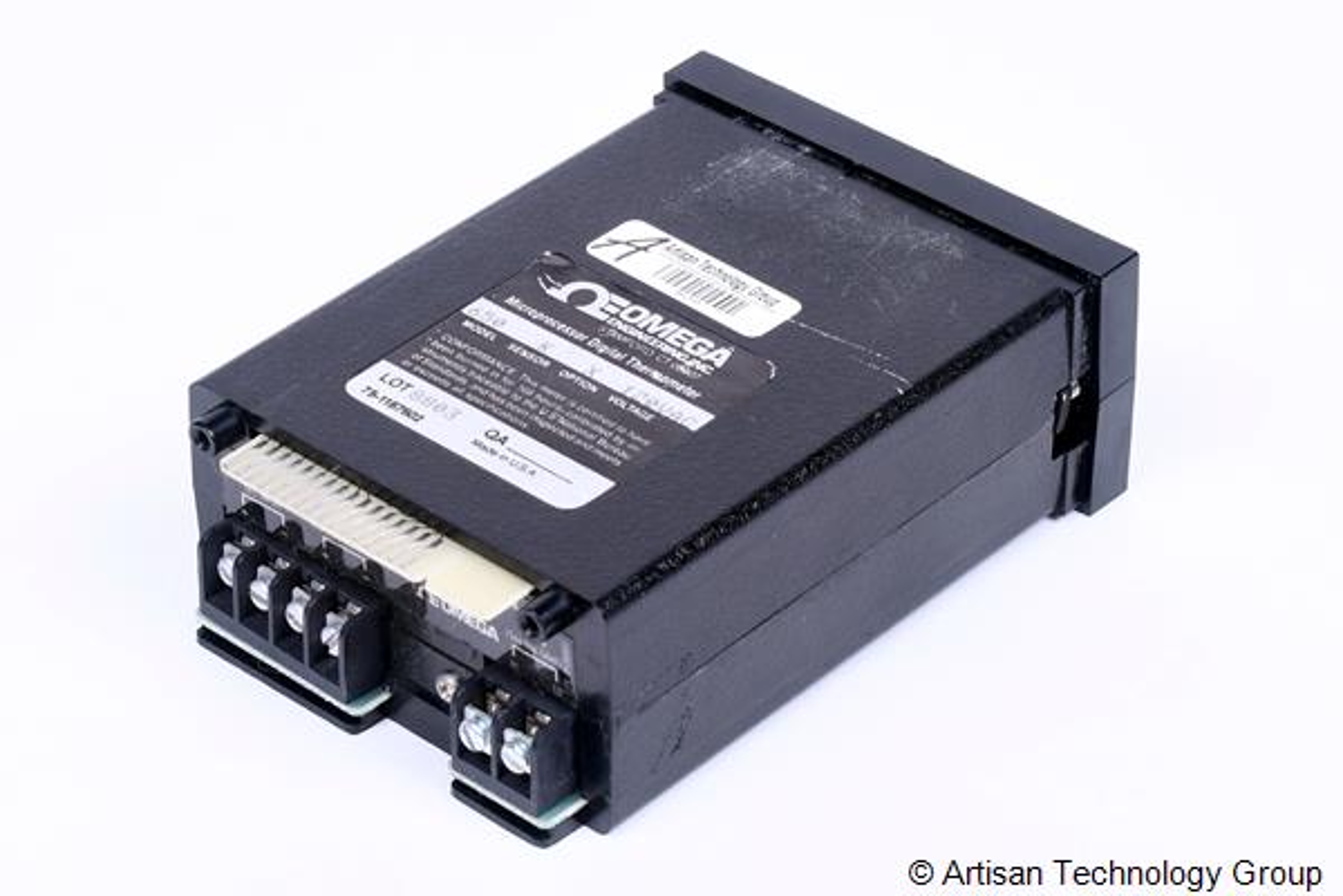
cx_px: 672
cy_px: 448
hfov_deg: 28.1
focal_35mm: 72
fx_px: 2686
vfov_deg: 18.9
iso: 200
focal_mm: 48
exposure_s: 1/200
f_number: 13
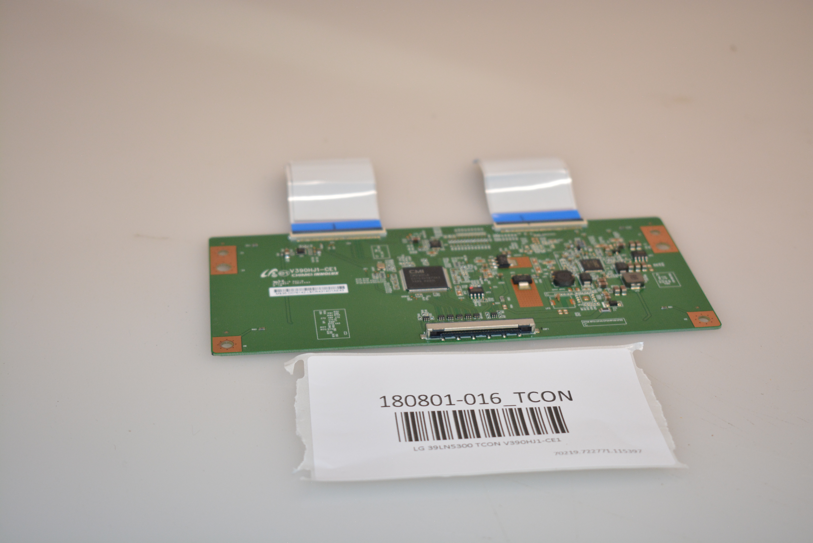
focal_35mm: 60
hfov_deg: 33.4
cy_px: 272
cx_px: 406
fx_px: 1355
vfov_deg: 22.6
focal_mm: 40
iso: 800
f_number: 5
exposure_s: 1/200
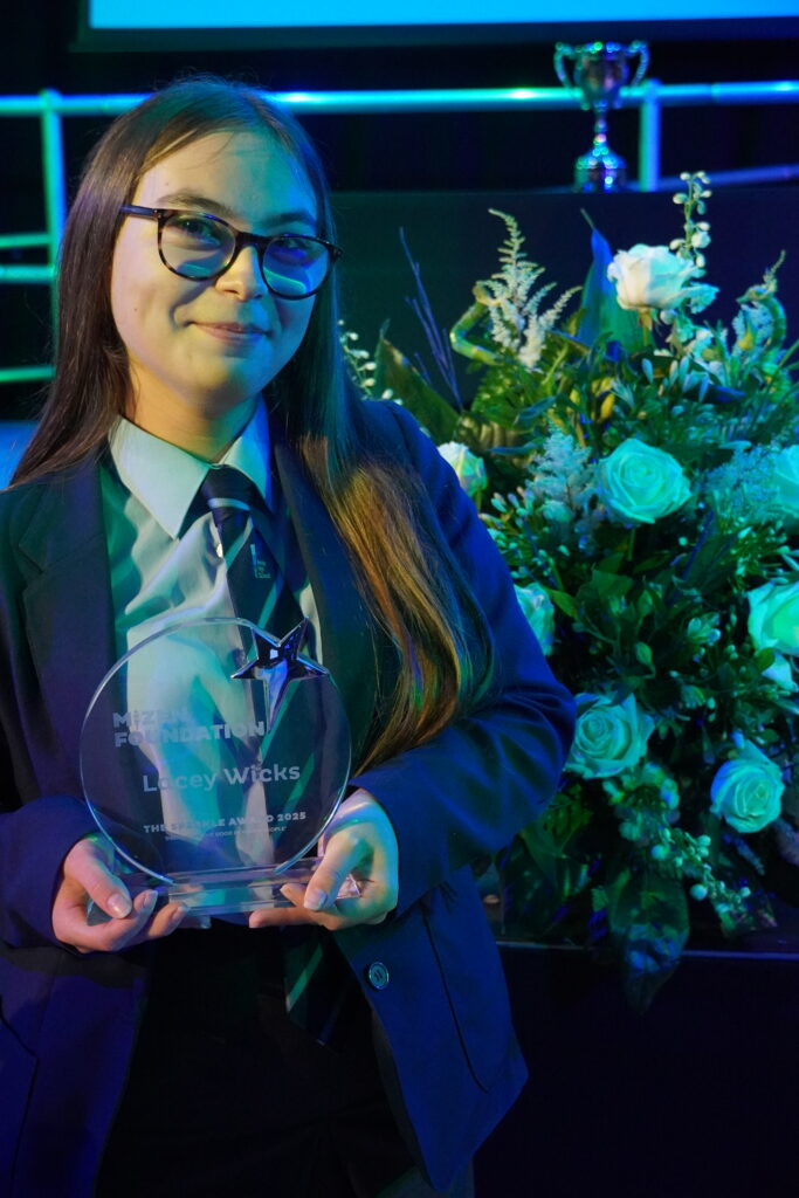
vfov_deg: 37.8
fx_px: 1747
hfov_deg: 25.8
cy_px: 599
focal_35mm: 52
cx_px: 400
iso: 5000
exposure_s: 1/160
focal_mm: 35
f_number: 4.5
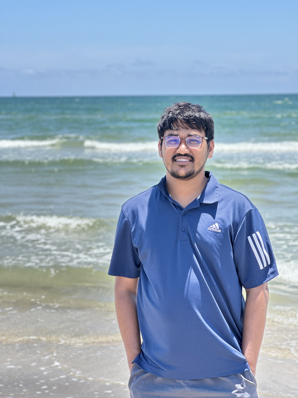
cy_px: 199
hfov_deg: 19.1
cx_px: 149
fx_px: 884
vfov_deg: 25.3
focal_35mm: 77
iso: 32
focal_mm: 9
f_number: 2.8
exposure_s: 1/285
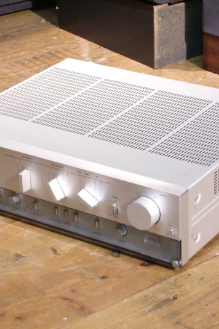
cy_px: 163
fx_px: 1013
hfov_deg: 12.3
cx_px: 110
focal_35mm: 111
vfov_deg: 18.4
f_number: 4.6
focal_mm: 13.9
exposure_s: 1/13
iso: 400
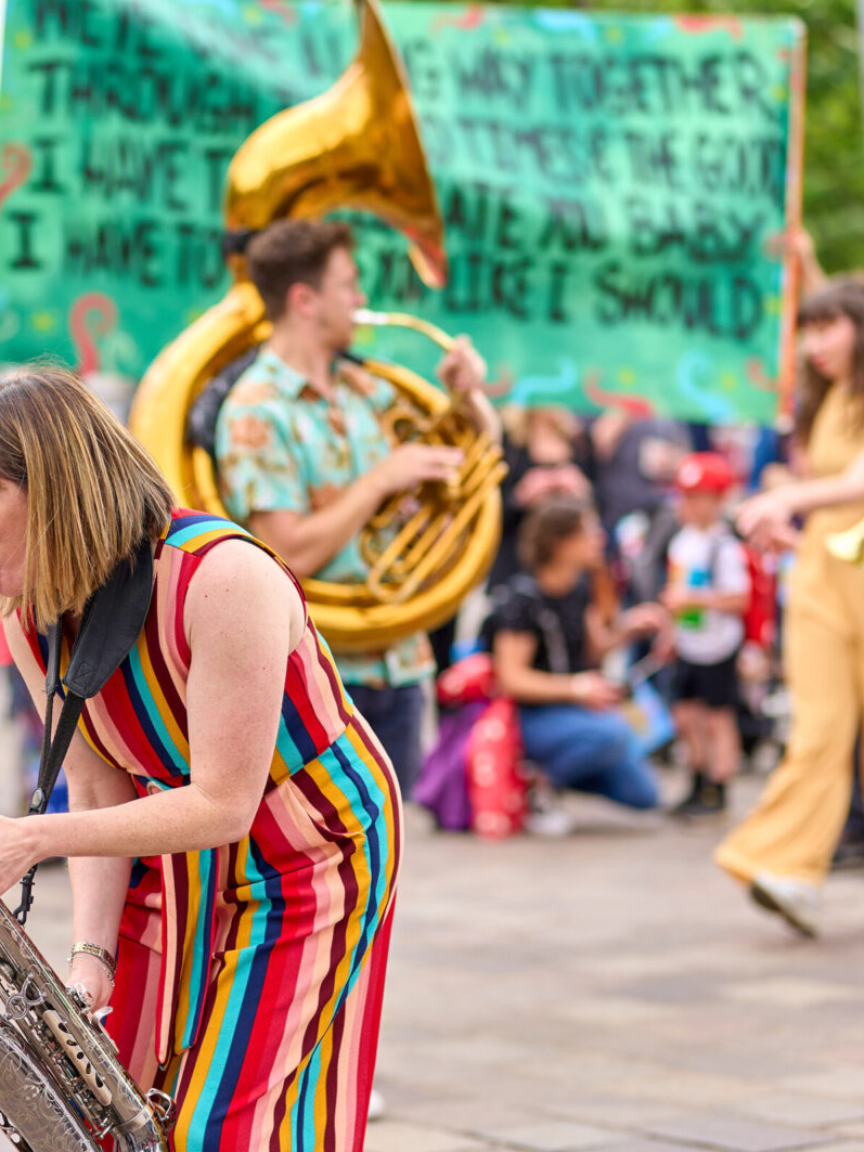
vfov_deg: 16.0
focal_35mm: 123
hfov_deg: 12.0
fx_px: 4094
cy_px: 577
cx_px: 116
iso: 100
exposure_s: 1/2500
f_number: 2
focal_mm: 85
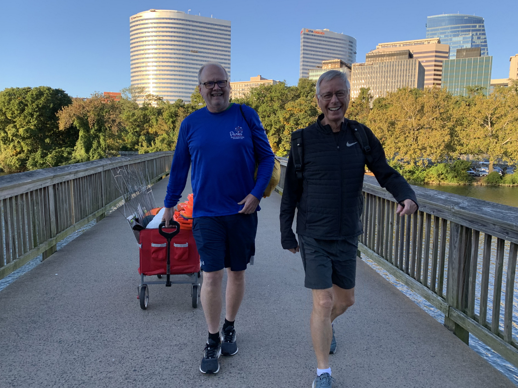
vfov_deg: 49.7
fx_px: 419
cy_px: 196
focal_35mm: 28
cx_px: 254
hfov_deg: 63.4
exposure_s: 1/467
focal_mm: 4.25
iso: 25
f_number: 1.8
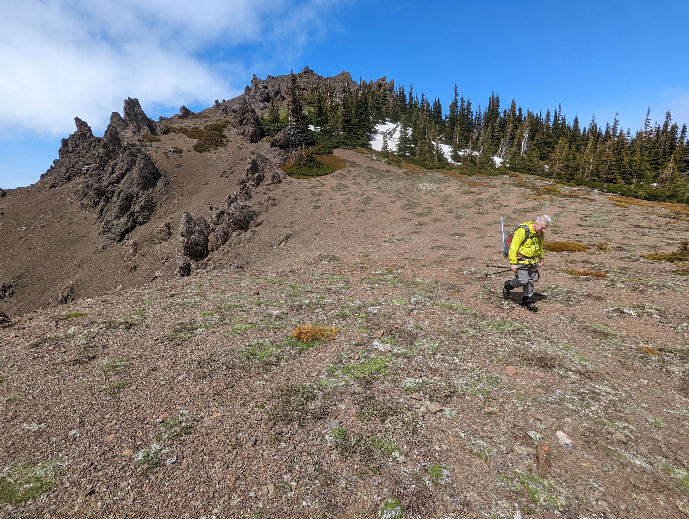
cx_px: 344
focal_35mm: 16
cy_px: 260
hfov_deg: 94.4
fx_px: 319
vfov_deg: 78.2
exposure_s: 1/2513
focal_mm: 2.35
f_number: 2.2
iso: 50
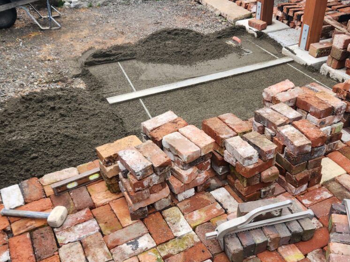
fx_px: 374
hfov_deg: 49.9
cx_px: 206
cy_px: 172
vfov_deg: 38.3
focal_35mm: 37
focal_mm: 5.4
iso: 25
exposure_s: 1/180
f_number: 1.8
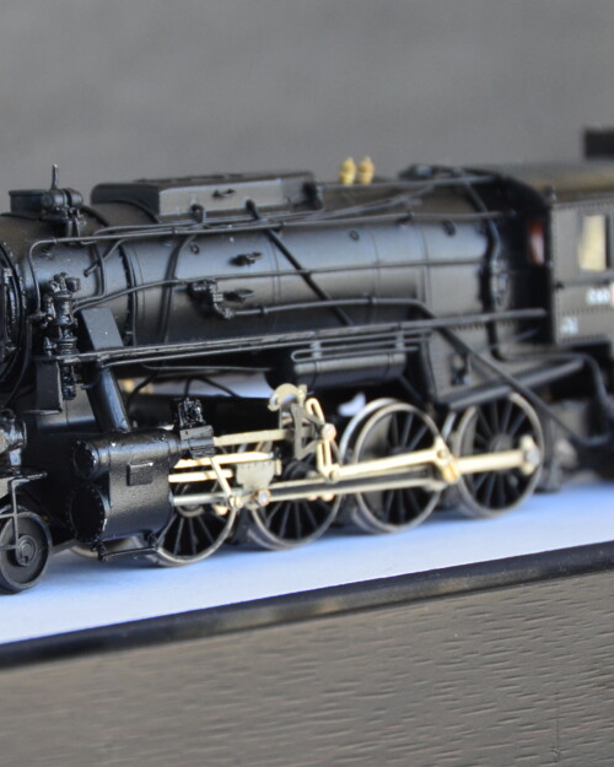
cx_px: 119
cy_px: 388
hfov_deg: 7.5
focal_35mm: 207
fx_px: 4702
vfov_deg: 9.3
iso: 800
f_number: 8
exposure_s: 1/80
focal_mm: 90
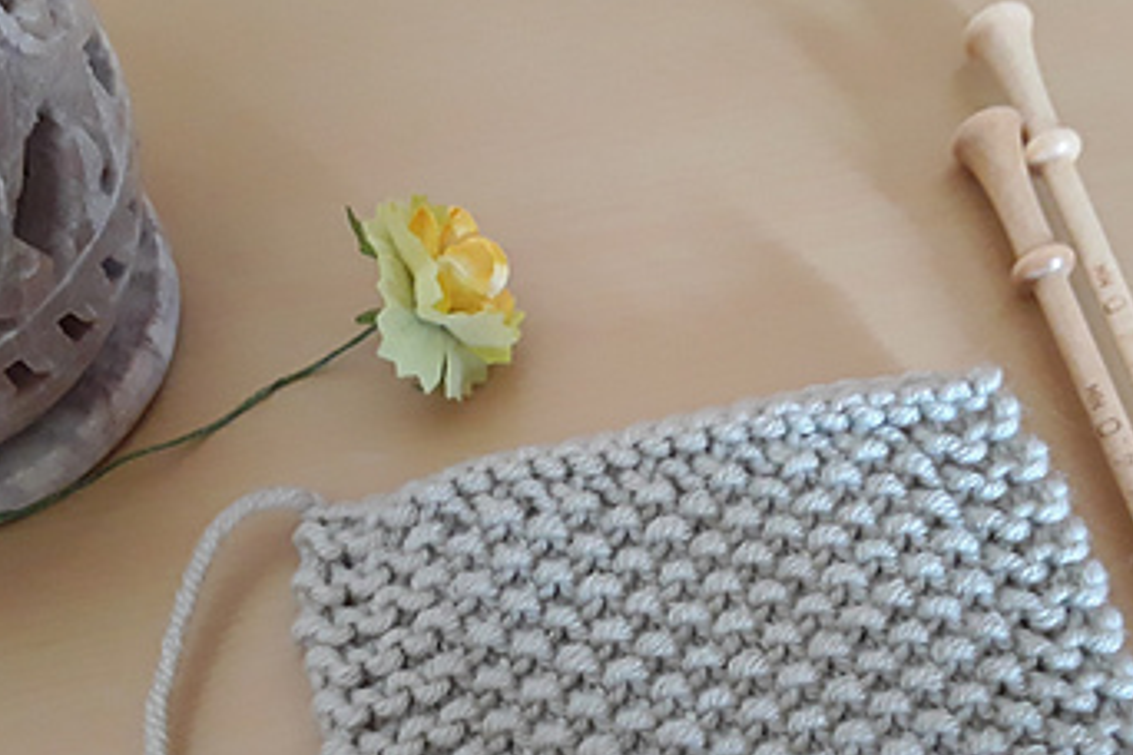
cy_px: 584
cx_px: 620
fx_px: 1290
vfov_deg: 31.9
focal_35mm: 41
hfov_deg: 47.3
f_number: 1.9
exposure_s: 1/17
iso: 200
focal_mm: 2.91
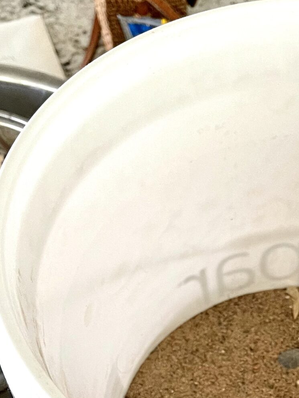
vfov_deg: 27.9
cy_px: 358
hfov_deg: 21.2
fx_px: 771
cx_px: 295
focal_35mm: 67
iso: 160
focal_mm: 5.1
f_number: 1.6
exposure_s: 1/60
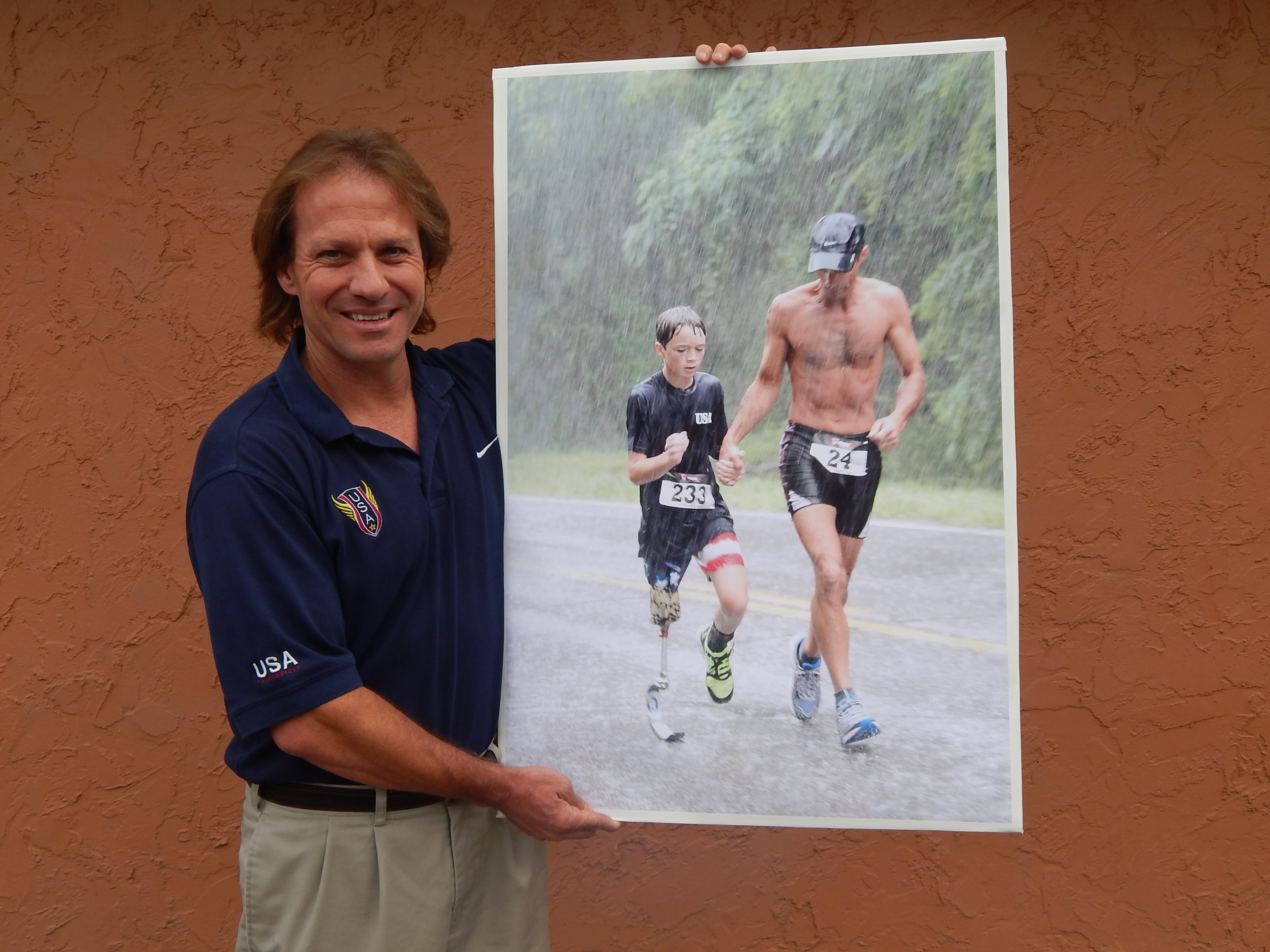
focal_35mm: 43
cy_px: 476
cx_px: 635
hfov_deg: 43.9
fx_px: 1578
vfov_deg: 33.6
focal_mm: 7.7
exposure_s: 1/400
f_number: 3.6
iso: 125
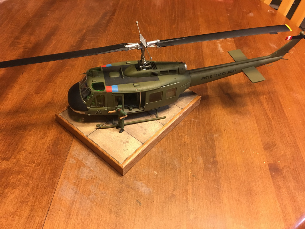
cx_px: 152
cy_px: 114
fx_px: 255
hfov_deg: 61.7
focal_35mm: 29
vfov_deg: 48.2
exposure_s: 1/30
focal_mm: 4.15
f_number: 2.2
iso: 160
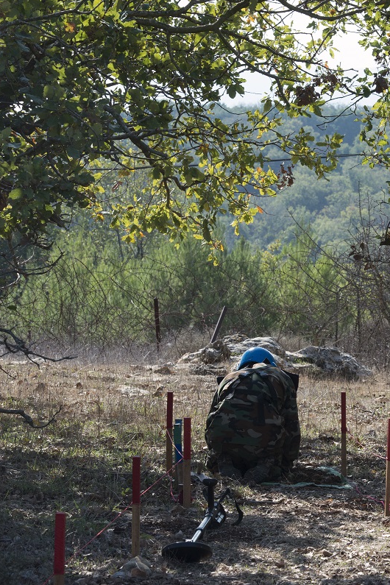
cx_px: 374
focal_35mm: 154
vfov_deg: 13.3
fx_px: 2502
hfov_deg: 8.9
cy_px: 292
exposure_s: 1/400
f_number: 10
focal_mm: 102
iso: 400
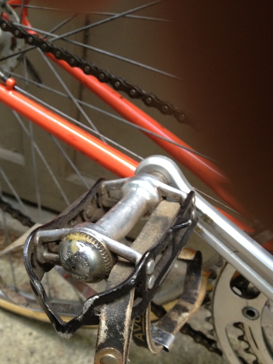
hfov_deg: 40.7
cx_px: 136
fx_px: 368
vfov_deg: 52.6
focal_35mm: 35
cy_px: 182
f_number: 2.4
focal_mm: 4.28
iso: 125
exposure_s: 1/20
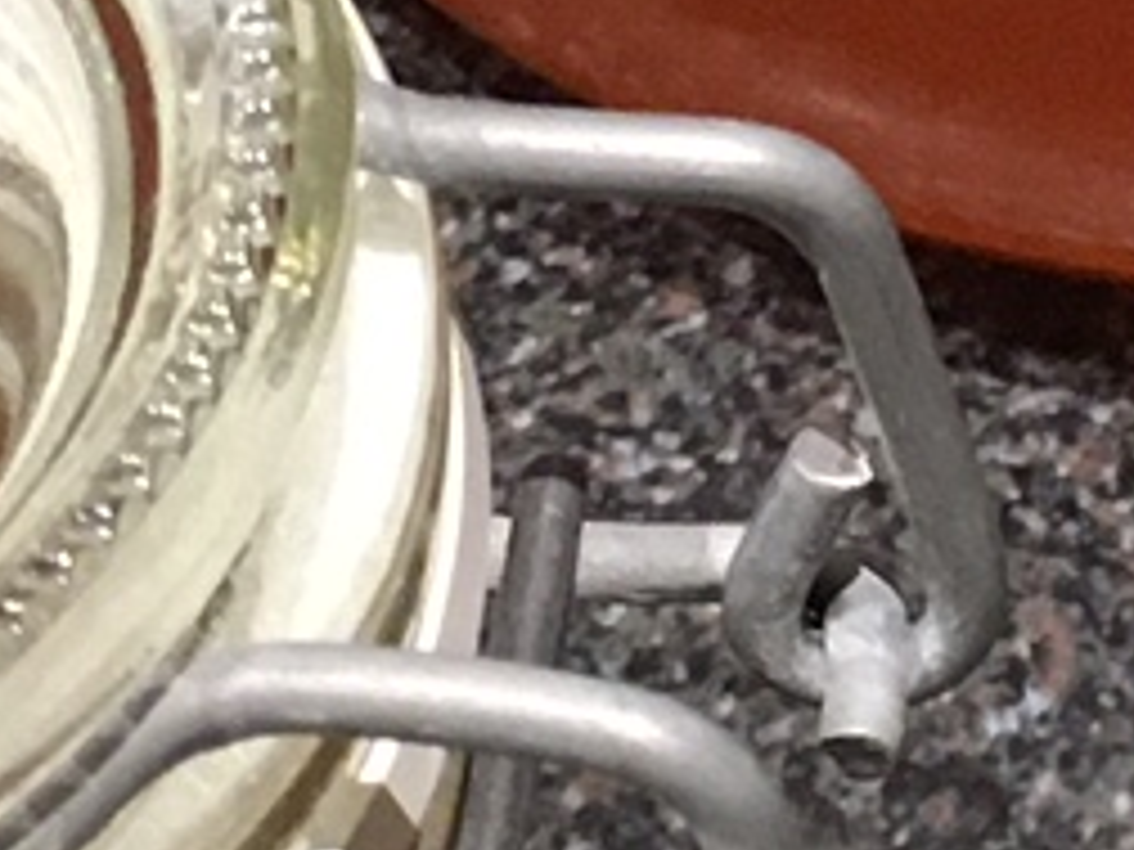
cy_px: -22
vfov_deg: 6.4
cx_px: 1346
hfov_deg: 8.4
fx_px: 7600
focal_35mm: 232
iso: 200
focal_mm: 4.15
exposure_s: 1/25
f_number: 2.2
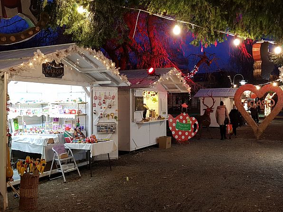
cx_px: 144
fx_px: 286
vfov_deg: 40.7
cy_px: 104
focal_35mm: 35
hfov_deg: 52.6
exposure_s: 1/20
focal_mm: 4.2
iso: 250
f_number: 1.7
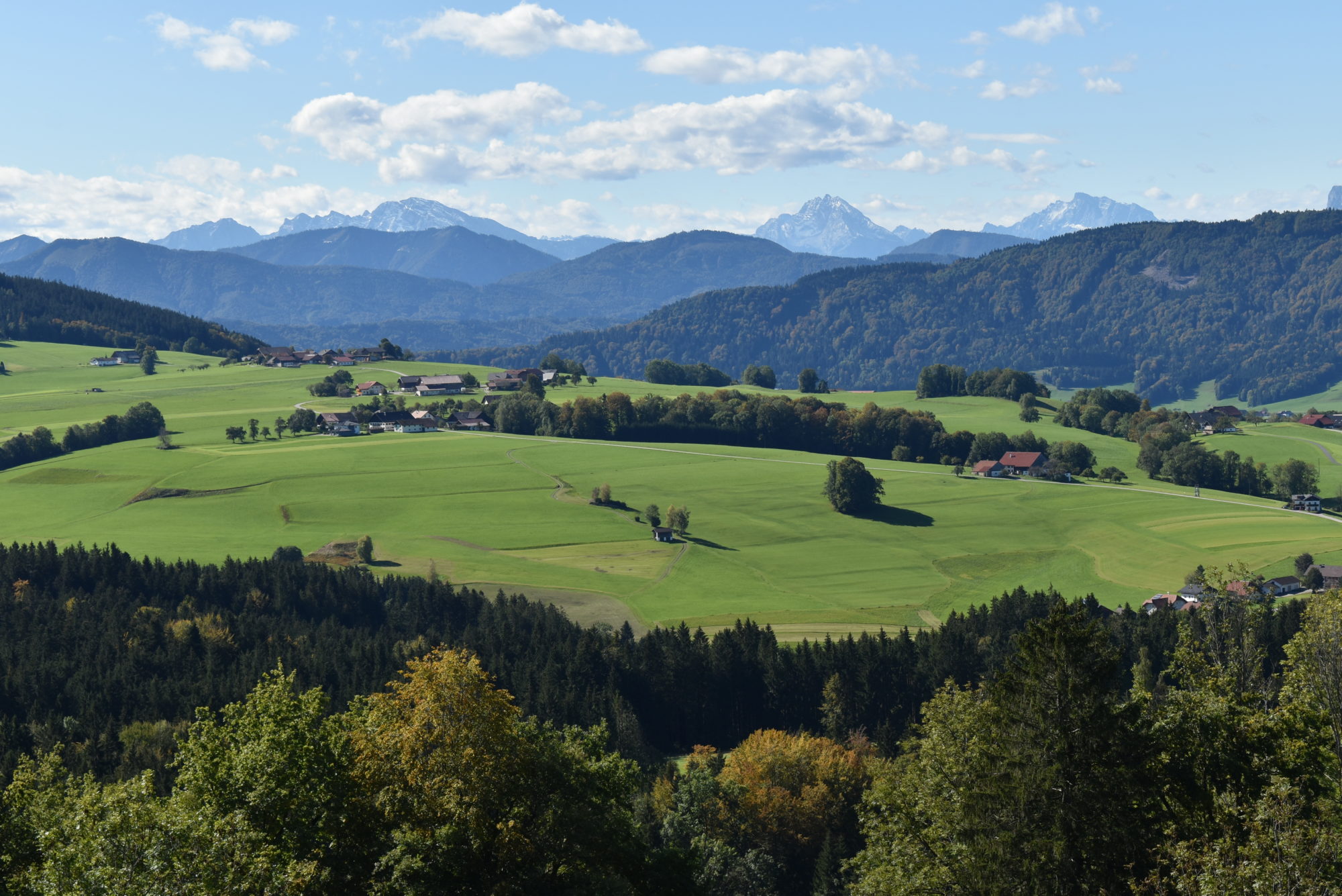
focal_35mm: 82
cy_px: 448
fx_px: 3076
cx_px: 671
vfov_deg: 16.6
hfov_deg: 24.6
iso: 100
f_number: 8
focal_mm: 55
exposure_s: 1/250
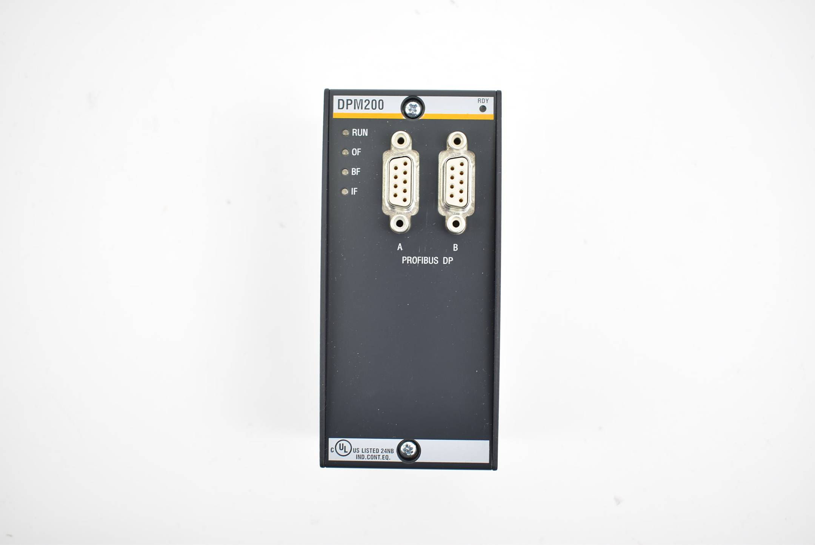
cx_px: 408
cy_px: 272
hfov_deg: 53.1
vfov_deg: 36.9
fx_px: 816
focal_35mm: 36
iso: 100
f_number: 4
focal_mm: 24
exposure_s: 1/25
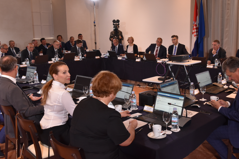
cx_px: 139
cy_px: 63
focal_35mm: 41
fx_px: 272
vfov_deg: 32.5
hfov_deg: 47.2
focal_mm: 22
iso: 800
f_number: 5
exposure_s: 1/100
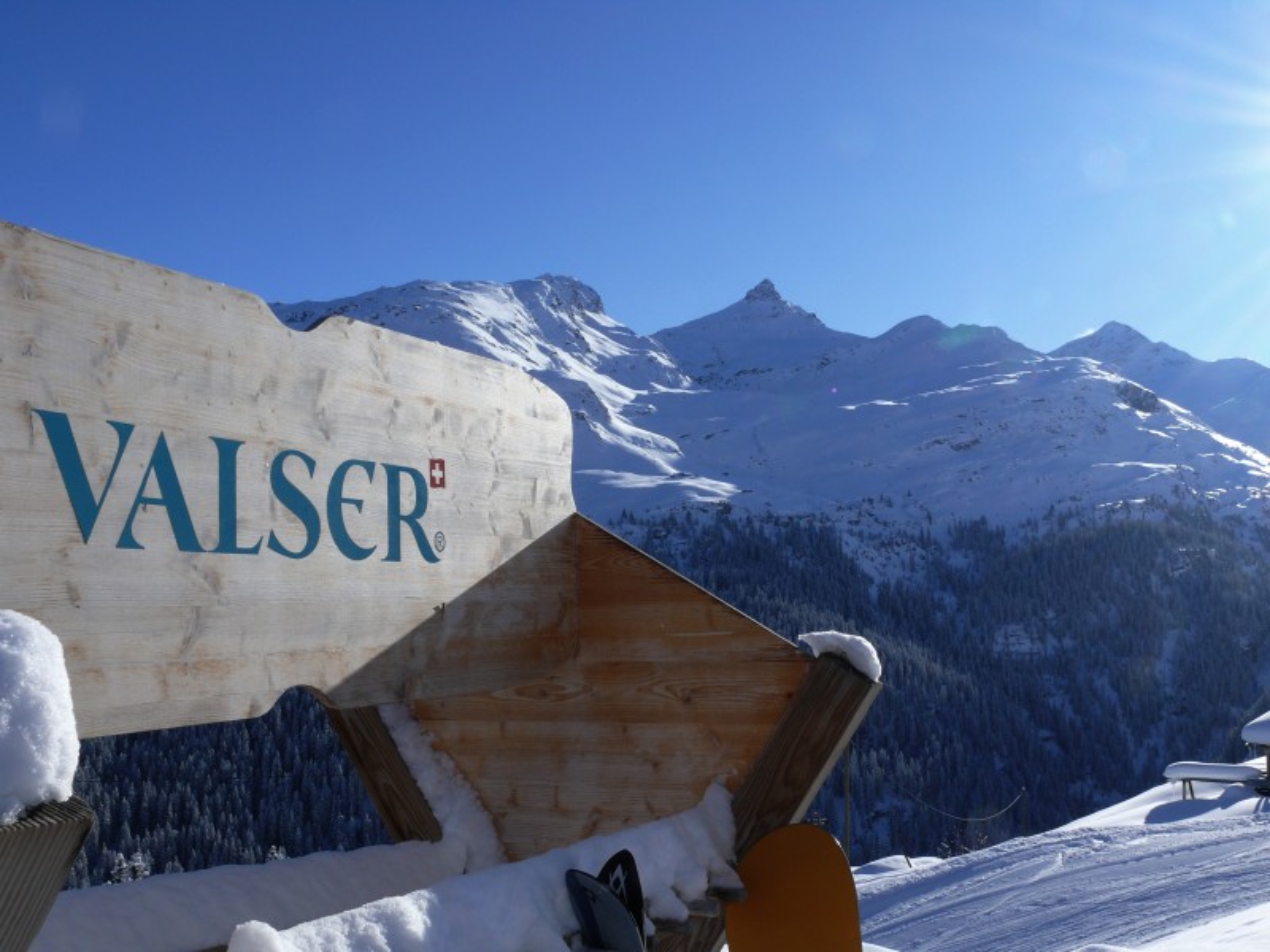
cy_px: 476
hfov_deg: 49.0
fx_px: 1394
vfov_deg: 37.7
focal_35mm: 38
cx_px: 635
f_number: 8
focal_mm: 8.1
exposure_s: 1/500
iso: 100
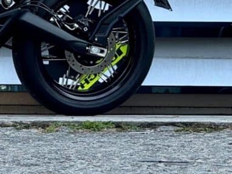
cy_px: -41
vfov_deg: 3.9
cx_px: -24
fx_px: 2525
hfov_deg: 5.2
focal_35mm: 377
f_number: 2.8
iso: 50
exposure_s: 1/113
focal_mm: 15.66
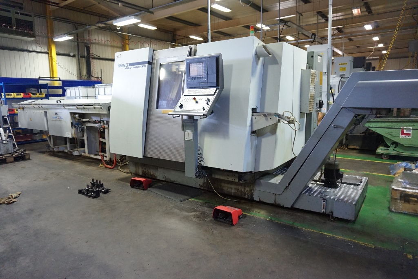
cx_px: 209
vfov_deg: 53.1
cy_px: 140
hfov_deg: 73.7
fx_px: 279
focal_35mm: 24
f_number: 3.5
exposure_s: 1/160
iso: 3200
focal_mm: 16
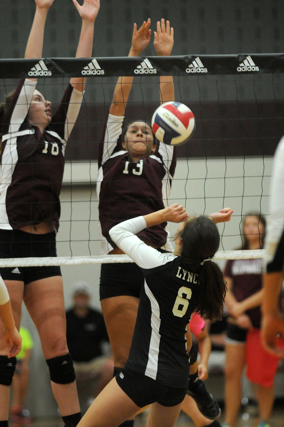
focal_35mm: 270
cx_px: 142
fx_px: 3202
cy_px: 214
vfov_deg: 7.6
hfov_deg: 5.1
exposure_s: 1/500
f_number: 2.8
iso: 2000
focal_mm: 180
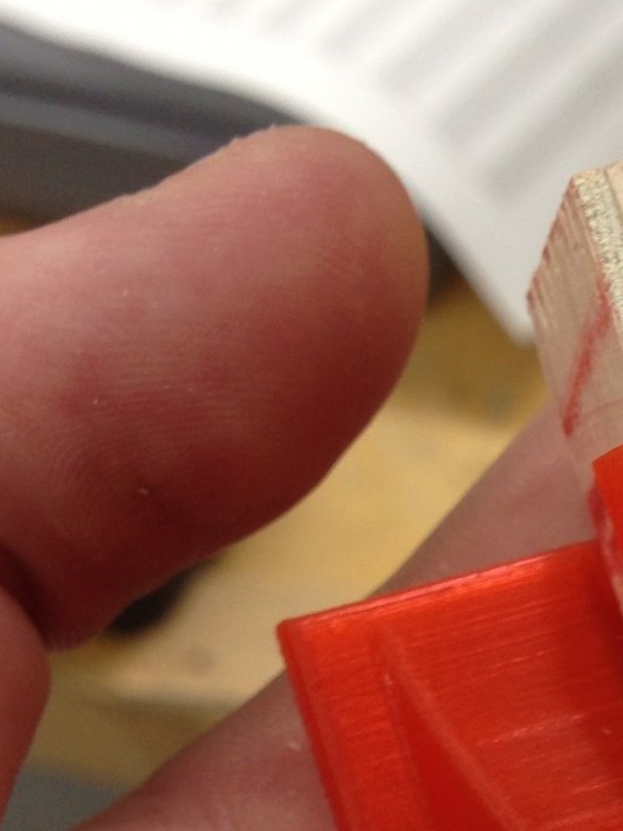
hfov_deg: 15.5
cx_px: 805
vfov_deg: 21.0
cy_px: 790
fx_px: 2183
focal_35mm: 91
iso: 64
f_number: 2.4
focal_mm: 4.12
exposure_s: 1/30
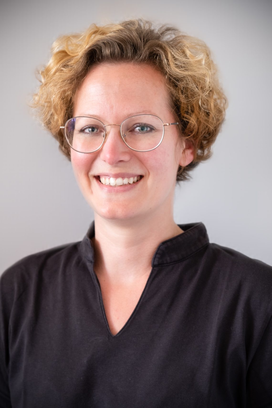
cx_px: 136
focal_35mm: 70
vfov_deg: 28.8
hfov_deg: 19.5
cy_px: 204
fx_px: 793
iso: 500
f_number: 4
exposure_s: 1/30
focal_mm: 46.6
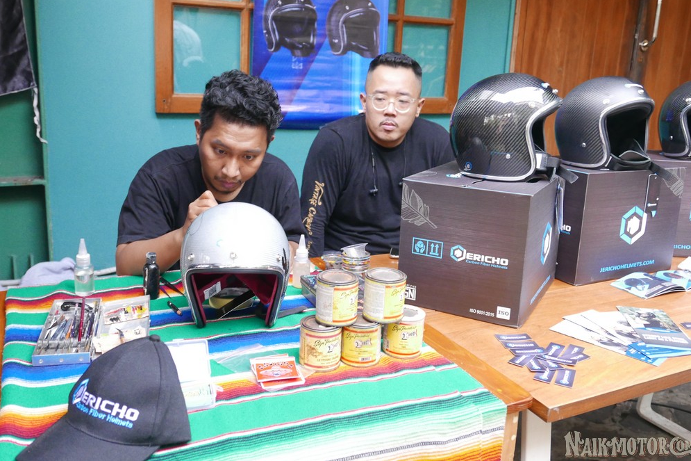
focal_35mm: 34
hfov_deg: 55.8
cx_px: 344
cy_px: 224
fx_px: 652
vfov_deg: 38.9
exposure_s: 1/80
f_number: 2.2
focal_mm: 14.9
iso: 1600
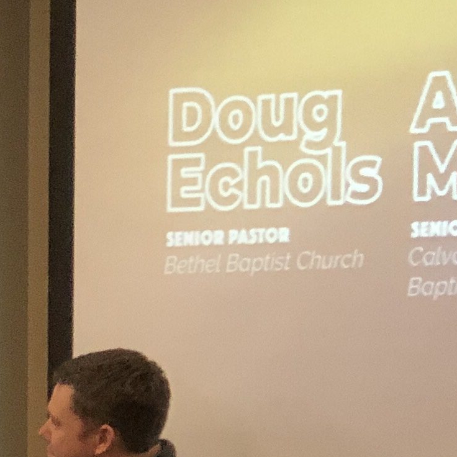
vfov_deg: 6.3
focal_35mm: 276
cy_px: 669
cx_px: -548
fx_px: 4122
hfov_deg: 6.1
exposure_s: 1/120
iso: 400
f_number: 2.8
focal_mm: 6.6
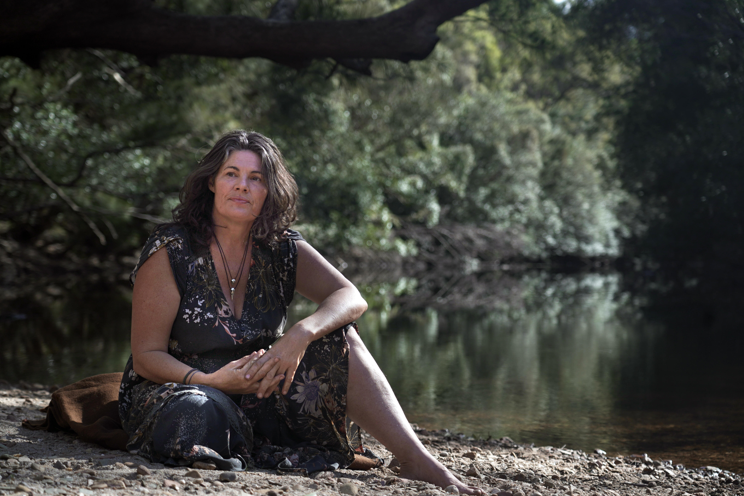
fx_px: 1529
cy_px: 250
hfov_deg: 27.3
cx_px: 370
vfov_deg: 18.4
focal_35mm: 74
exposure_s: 1/60
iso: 200
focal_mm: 73
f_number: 4
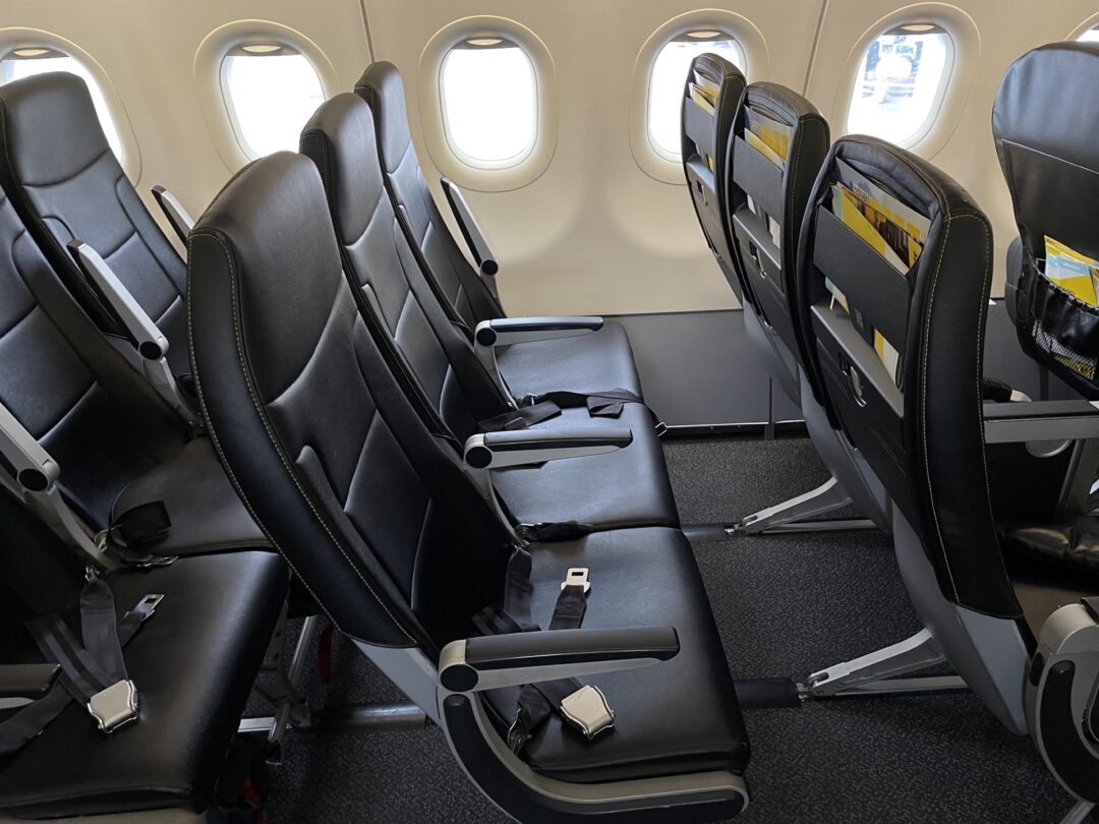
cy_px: 412
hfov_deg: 67.3
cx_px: 550
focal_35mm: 26
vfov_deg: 53.1
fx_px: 825
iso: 250
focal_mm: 4.2
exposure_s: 1/57
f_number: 1.6
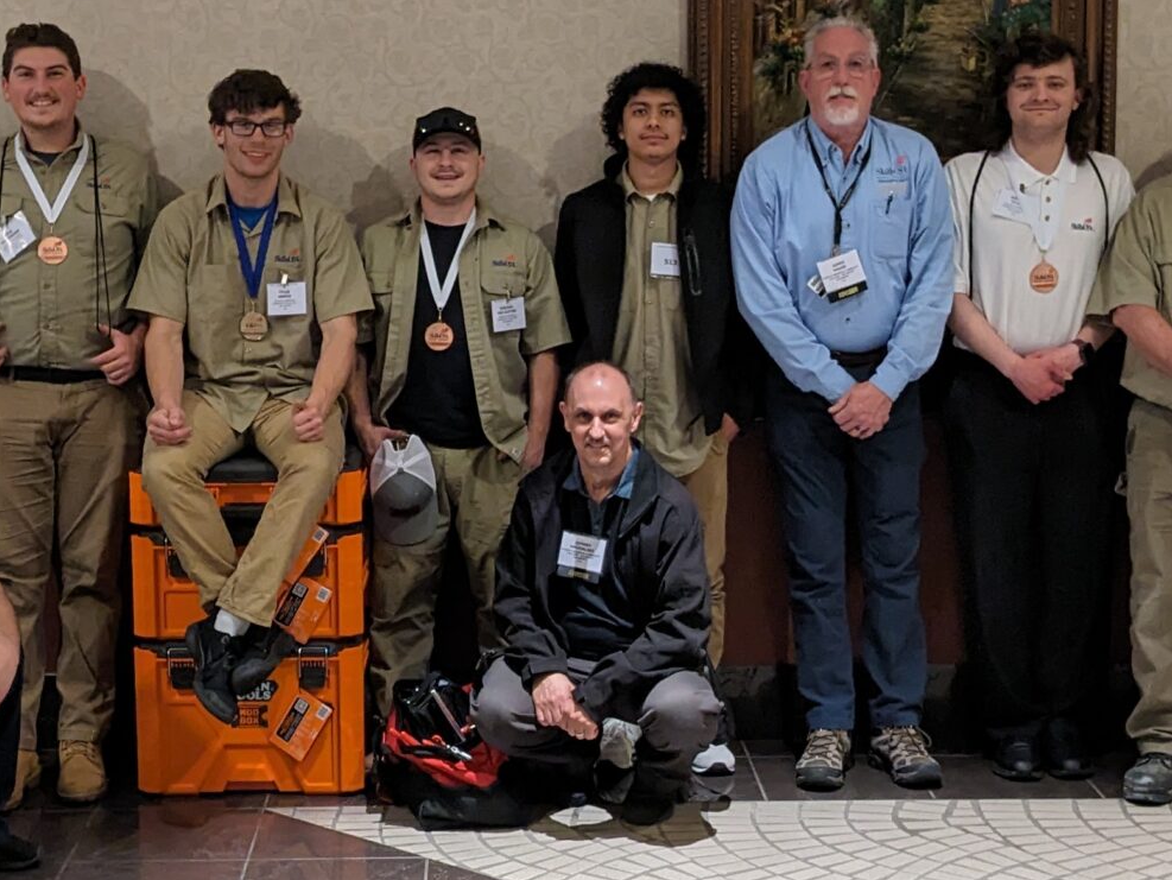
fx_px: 2371
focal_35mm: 70
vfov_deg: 21.0
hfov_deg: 27.8
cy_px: 417
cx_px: 527
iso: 636
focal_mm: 4.38
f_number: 1.73
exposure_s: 1/24
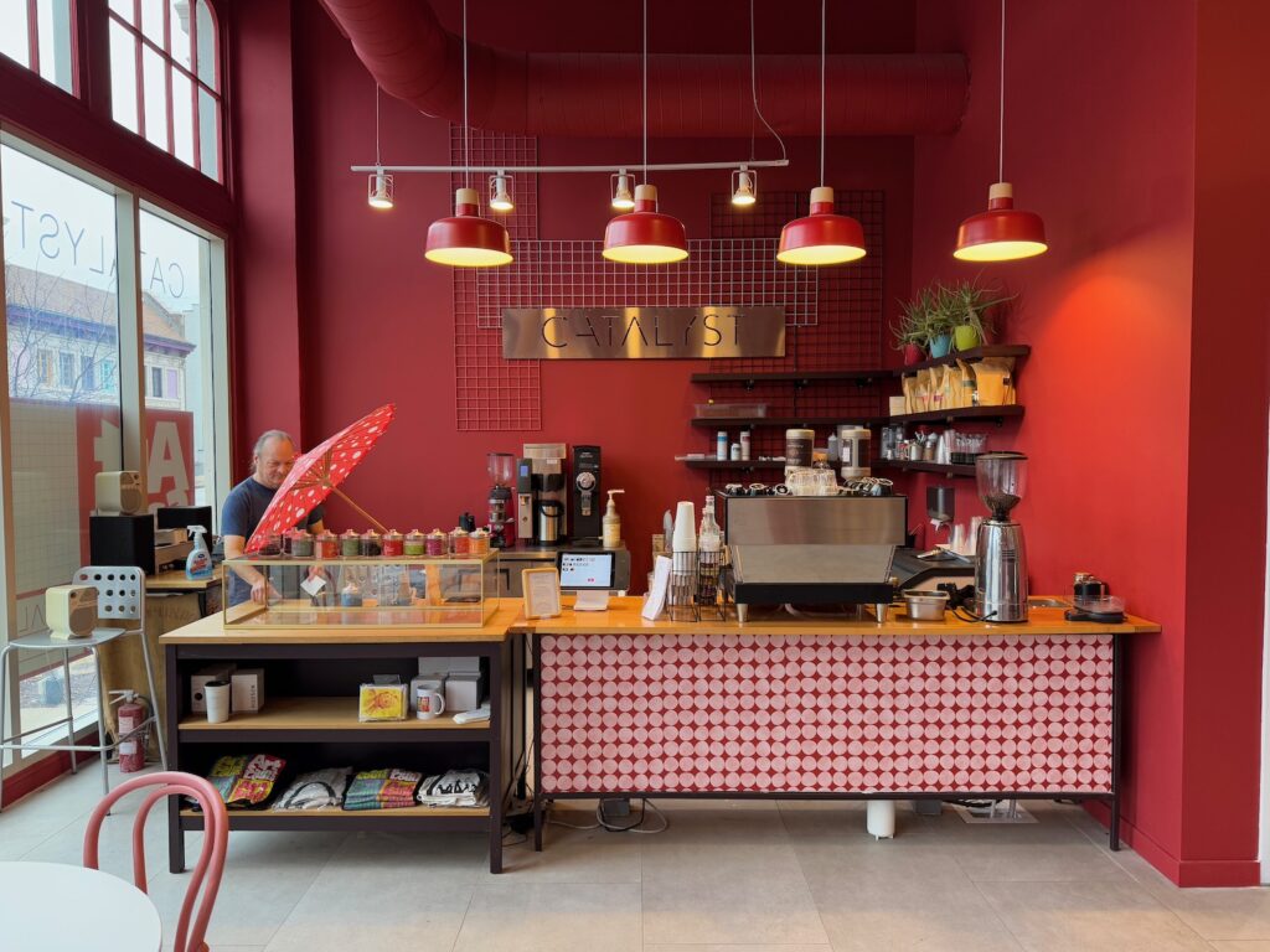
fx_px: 881
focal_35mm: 24
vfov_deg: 56.8
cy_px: 476
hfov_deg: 71.6
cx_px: 635
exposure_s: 1/60
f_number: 1.78
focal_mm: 6.76
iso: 125
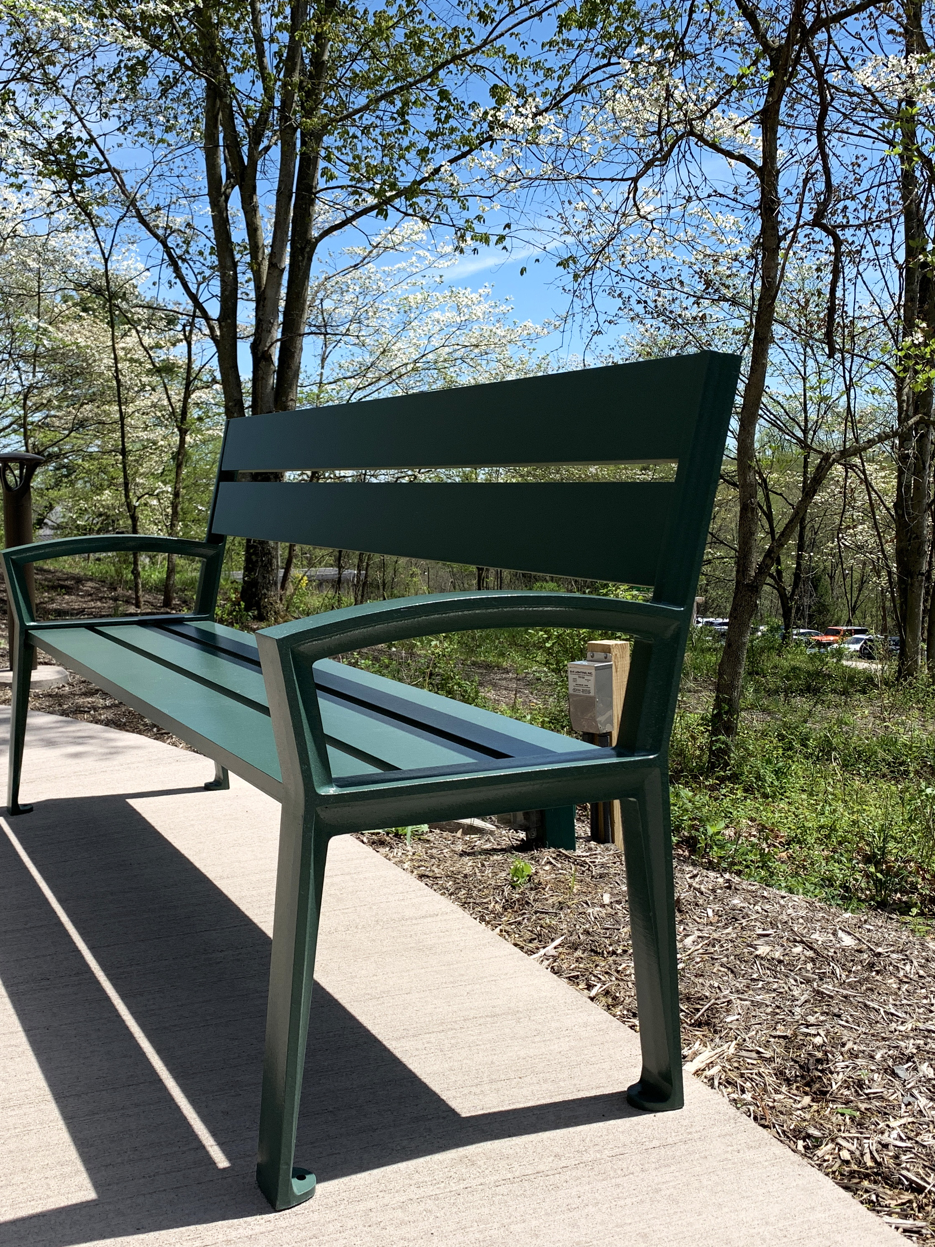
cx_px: 371
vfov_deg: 52.6
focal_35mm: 35
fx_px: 1261
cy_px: 621
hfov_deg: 40.5
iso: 25
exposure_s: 1/1845
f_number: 1.8
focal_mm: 4.25
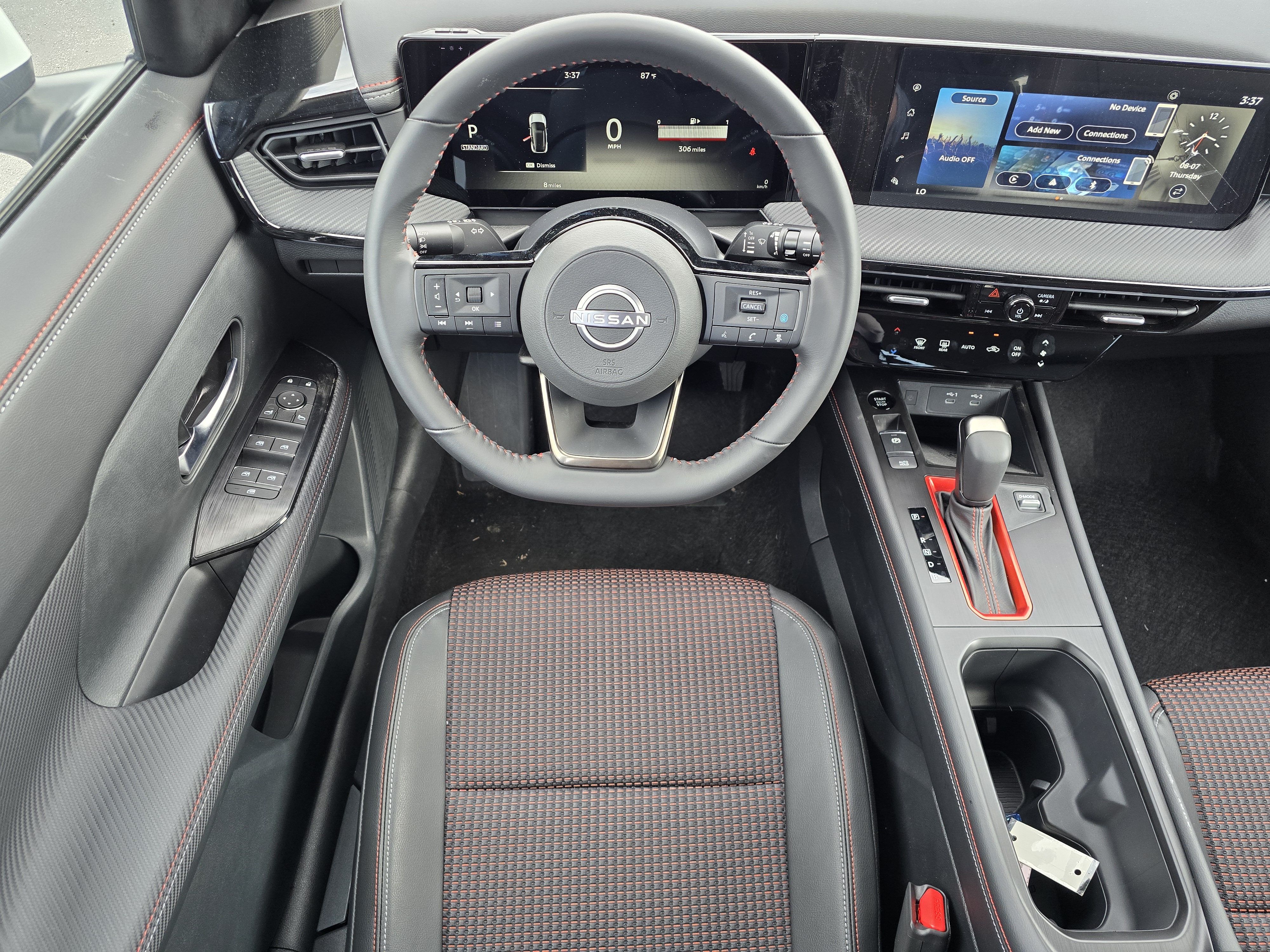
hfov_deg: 73.9
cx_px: 635
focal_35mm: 23
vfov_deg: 58.9
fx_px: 844
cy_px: 476
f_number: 1.7
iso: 160
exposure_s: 1/180
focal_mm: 6.3
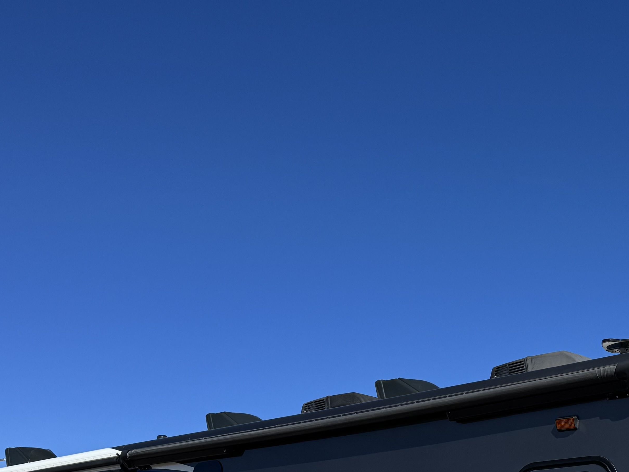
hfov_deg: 33.0
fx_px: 1036
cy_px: 527
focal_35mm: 57
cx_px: 486
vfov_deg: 23.9
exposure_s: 1/6410
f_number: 1.78
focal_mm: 6.76
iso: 80
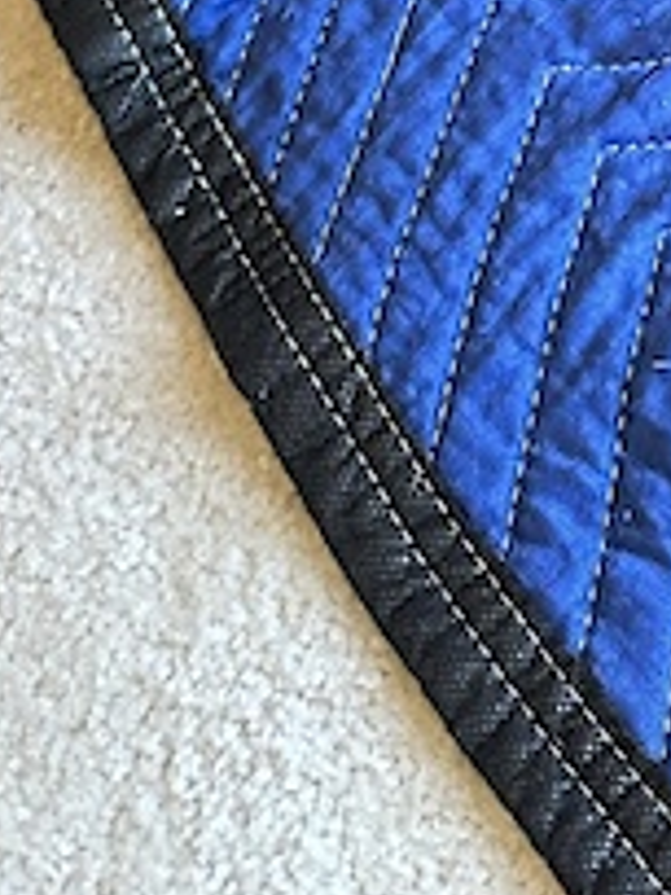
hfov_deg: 15.1
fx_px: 2429
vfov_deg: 16.7
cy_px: -803
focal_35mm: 94
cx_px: 829
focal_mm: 6.86
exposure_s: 1/60
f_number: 1.78
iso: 800
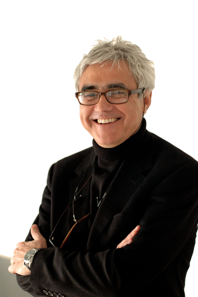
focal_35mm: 75
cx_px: 99
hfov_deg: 18.2
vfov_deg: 27.0
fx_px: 620
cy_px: 148
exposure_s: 1/100
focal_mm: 50
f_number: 2.2
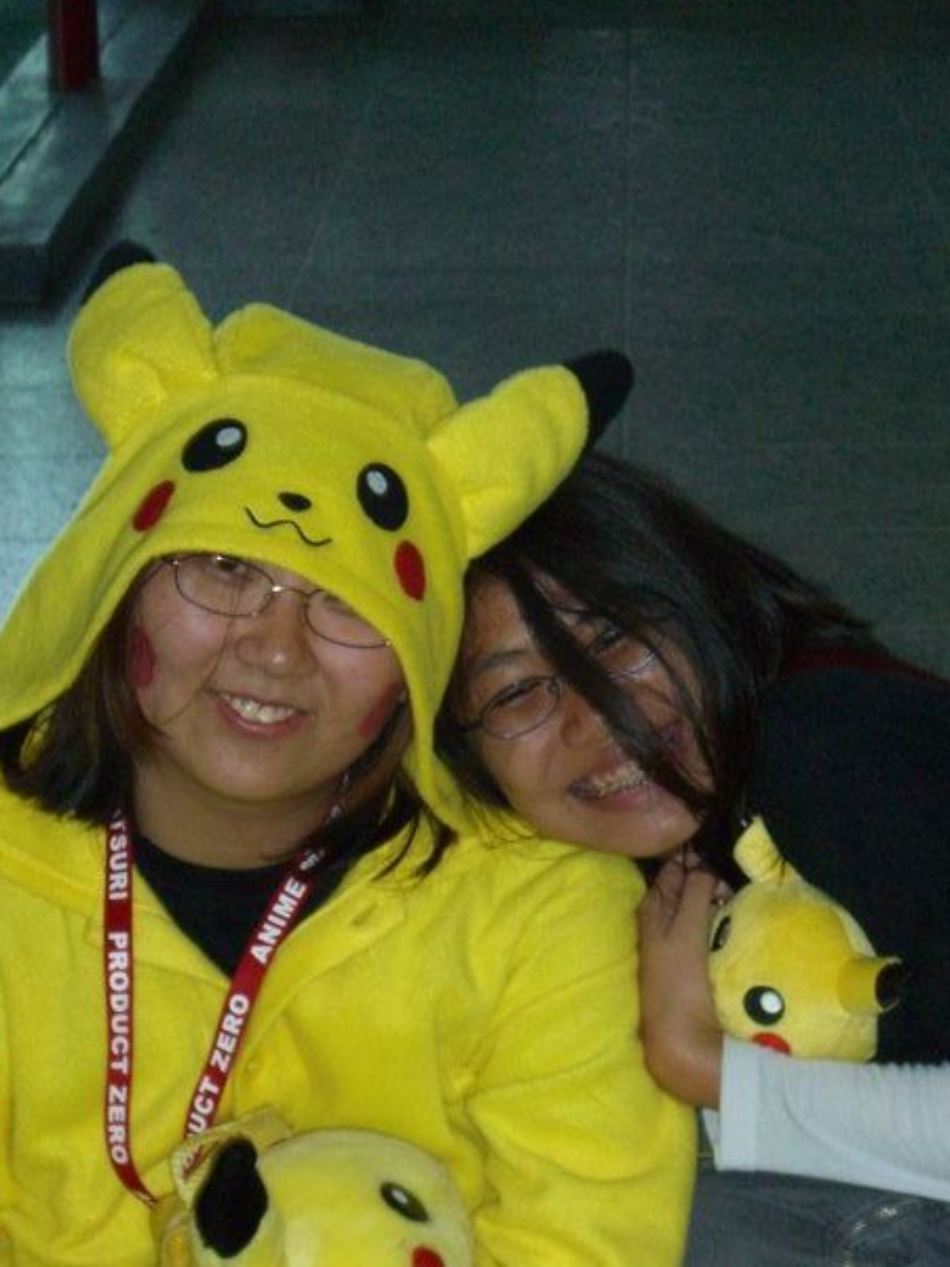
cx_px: 477
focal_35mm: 152
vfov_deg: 13.0
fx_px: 5562
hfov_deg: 9.8
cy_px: 682
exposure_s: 1/60
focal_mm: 23.7
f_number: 5.4
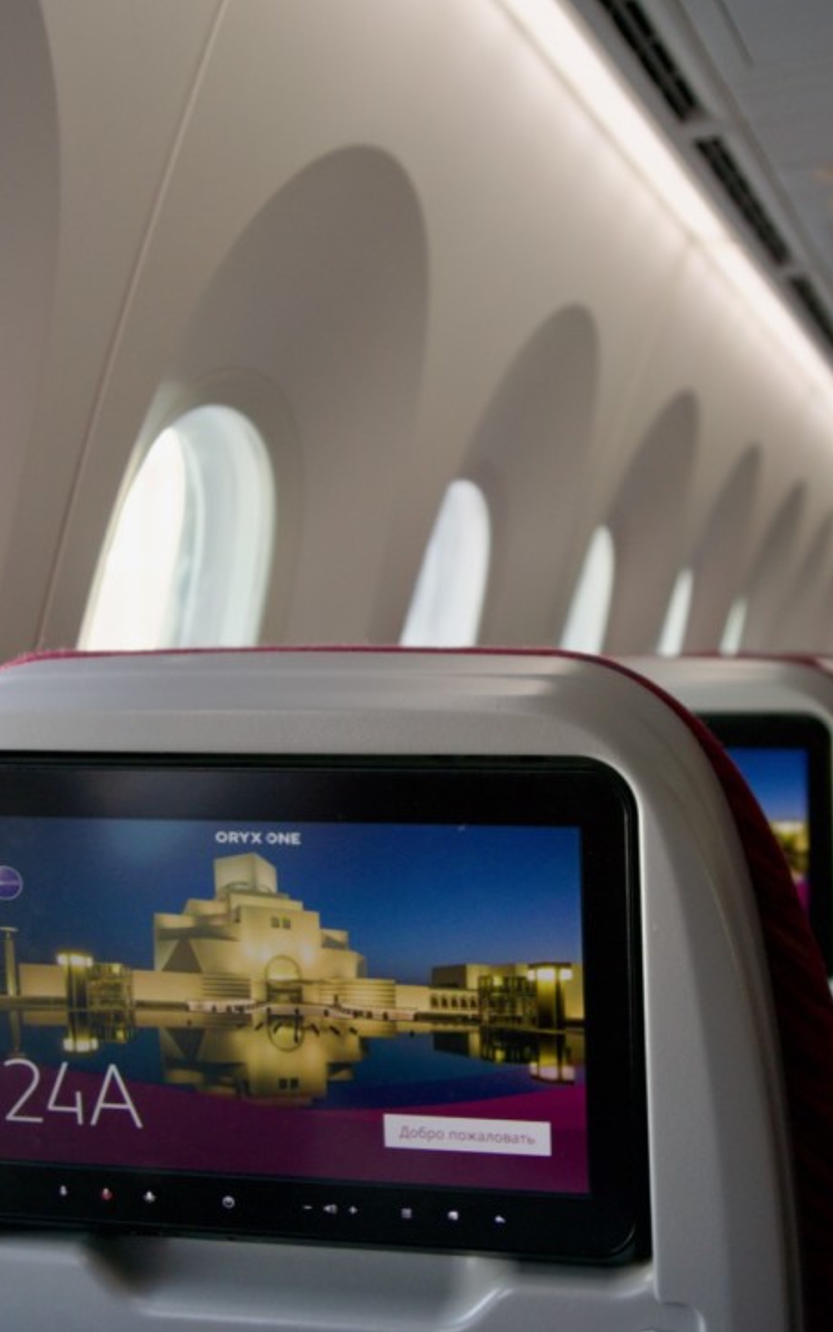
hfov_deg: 23.5
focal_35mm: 55
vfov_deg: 36.9
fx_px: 1997
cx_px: 523
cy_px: 724
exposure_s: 1/60
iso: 200
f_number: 2.8
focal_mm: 22
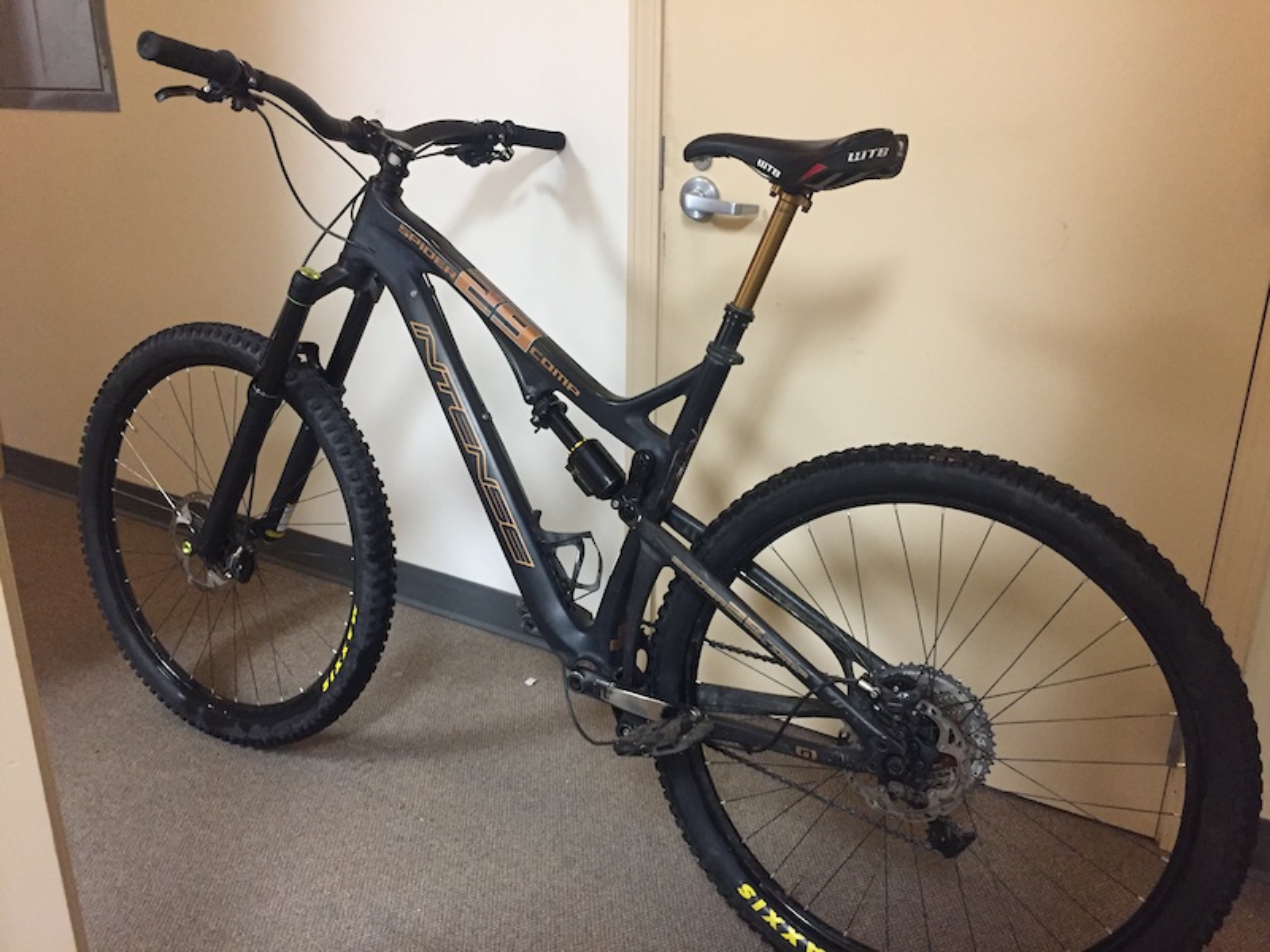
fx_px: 1064
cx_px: 635
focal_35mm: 29
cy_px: 476
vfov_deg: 48.2
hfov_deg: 61.7
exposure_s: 1/30
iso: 250
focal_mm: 4.15
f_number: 2.2
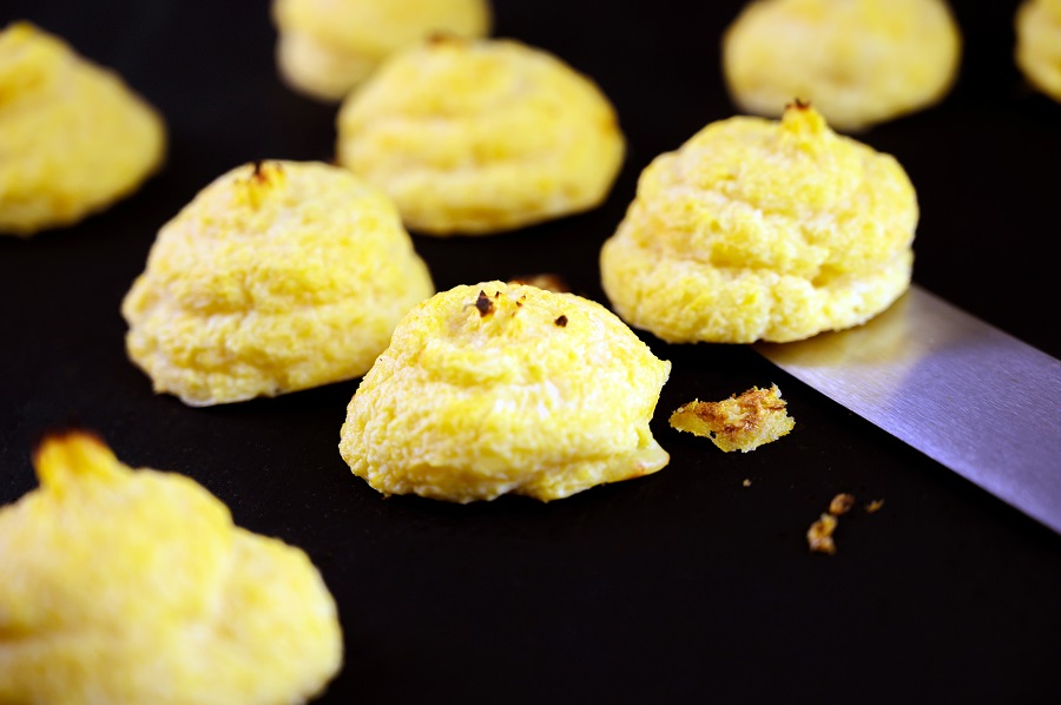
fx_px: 2061
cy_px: 352
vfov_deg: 19.4
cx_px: 530
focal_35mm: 70
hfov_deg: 28.9
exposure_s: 1/250
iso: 400
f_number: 4
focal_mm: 70
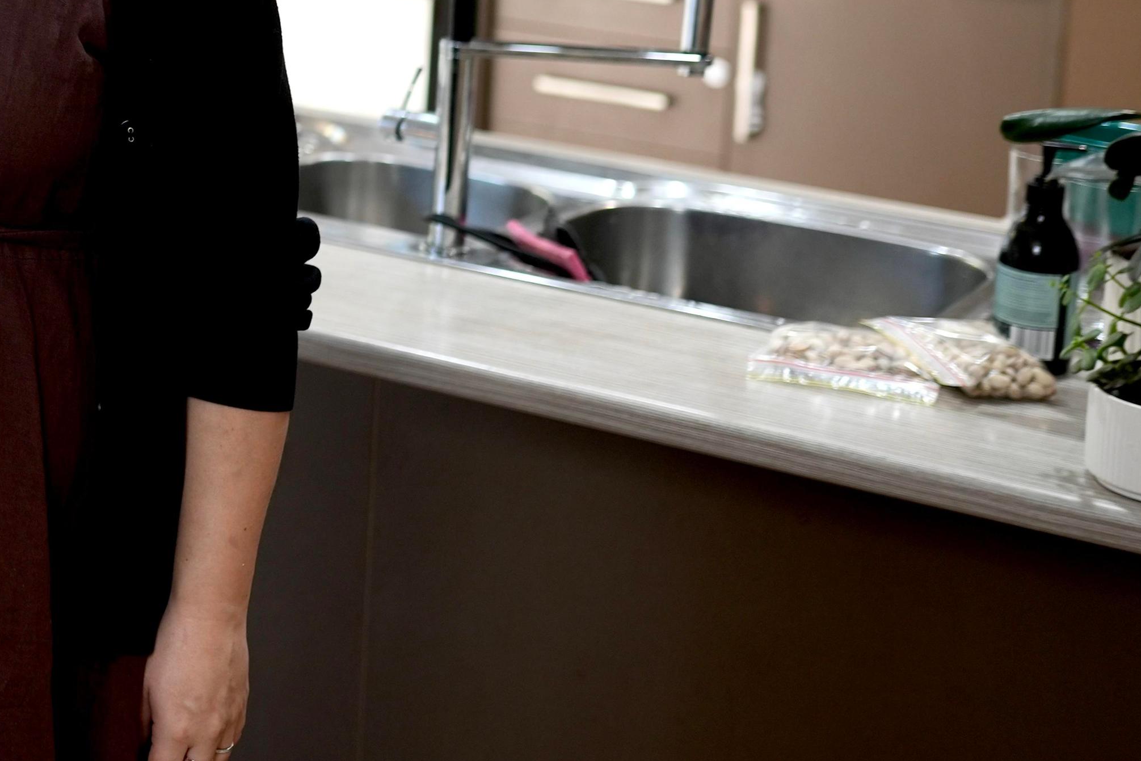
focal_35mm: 87
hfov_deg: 21.8
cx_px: -202
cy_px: -67
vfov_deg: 15.3
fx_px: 2757
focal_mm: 35
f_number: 2
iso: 250
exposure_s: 1/200
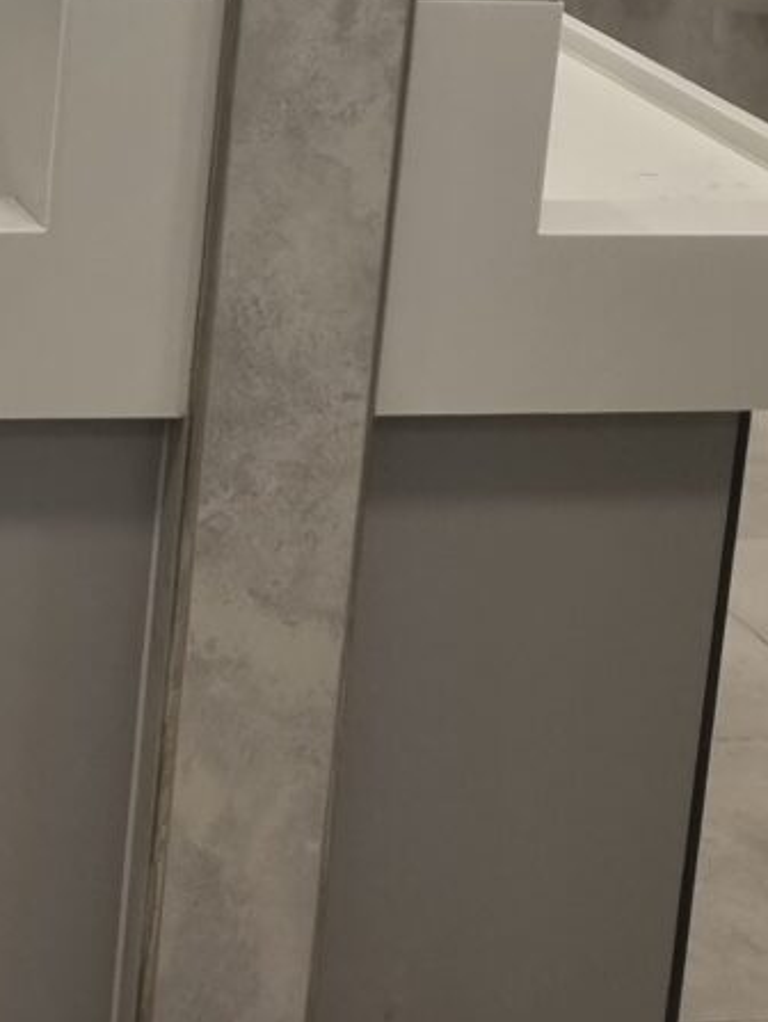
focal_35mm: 119
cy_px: 130
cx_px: 18
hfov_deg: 12.3
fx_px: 3515
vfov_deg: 16.4
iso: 125
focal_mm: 5.4
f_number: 1.8
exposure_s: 1/100
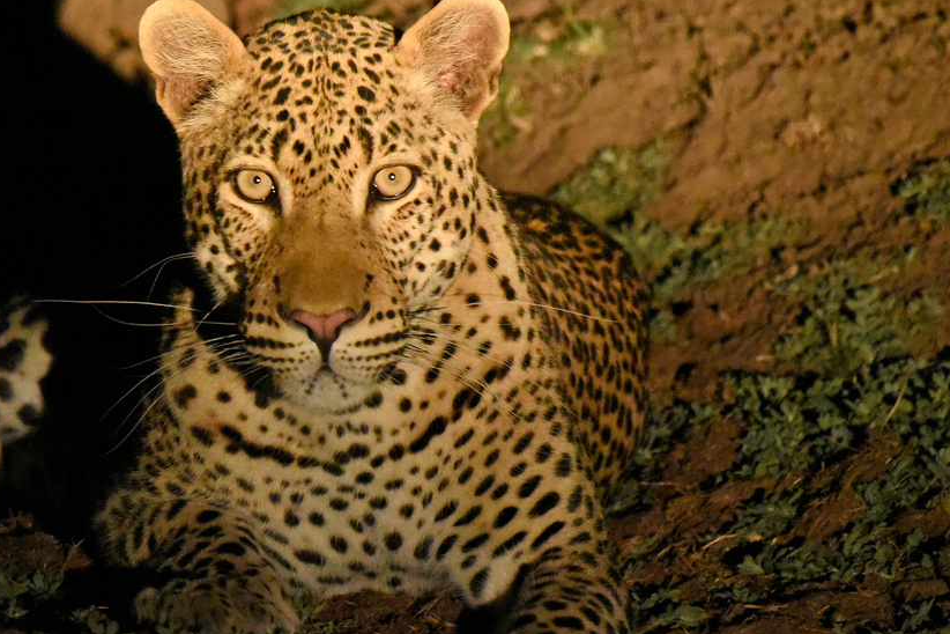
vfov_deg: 1.4
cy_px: 374
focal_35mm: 985
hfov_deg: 2.1
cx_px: 110
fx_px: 25991
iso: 12800
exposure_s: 1/100
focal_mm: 500
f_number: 5.6
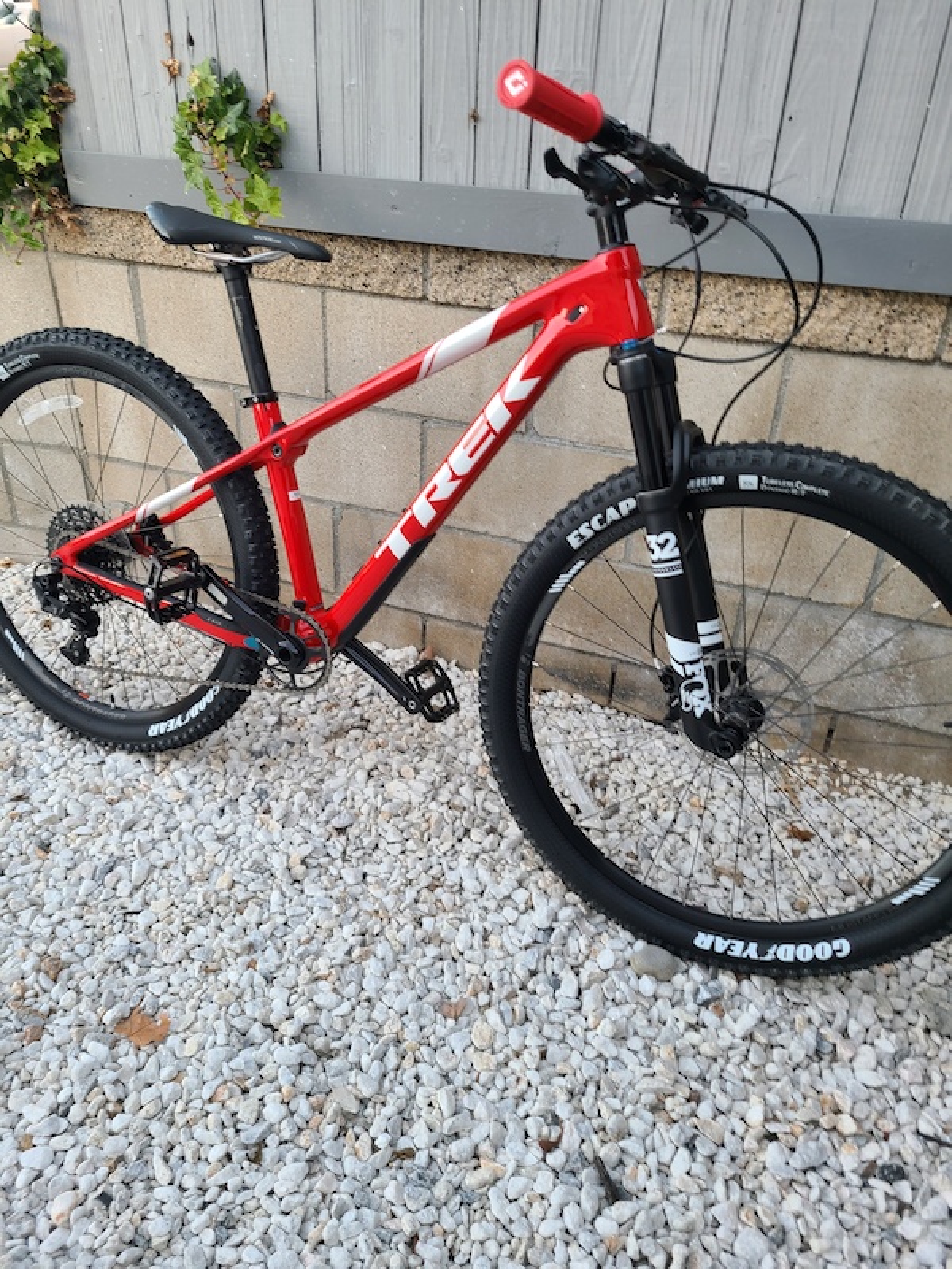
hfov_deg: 53.1
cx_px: 476
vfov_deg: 67.3
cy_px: 634
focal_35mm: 26
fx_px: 953
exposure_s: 1/60
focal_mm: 5.4
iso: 40
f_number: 1.8
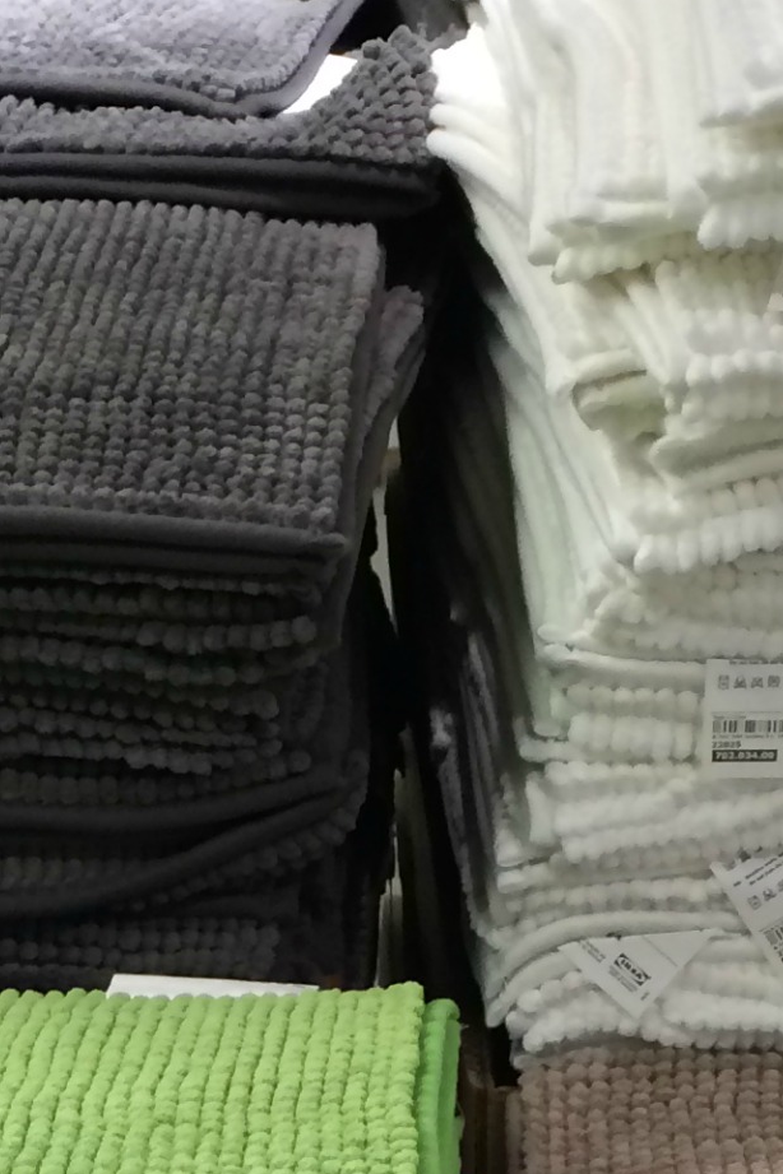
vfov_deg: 18.6
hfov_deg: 12.9
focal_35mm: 106
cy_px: 1277
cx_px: 330
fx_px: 3458
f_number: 2.2
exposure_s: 1/30
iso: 80
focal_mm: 4.12
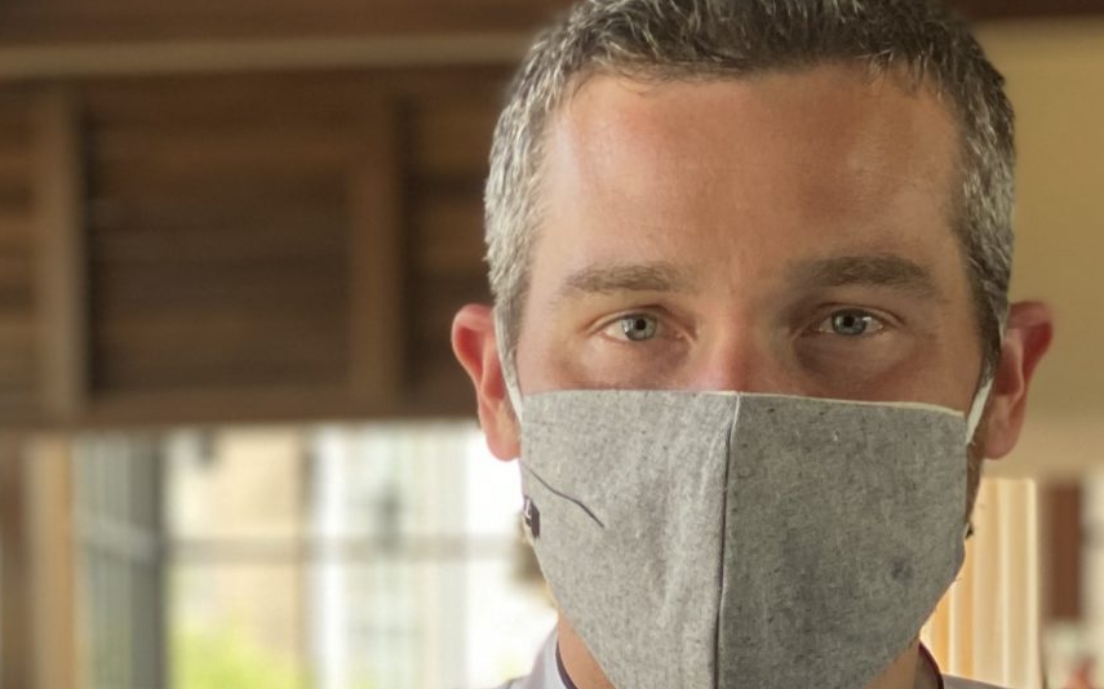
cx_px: 305
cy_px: 1248
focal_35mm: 165
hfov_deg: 12.7
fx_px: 4963
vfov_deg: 7.7
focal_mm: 6
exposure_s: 1/120
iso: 80
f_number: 2
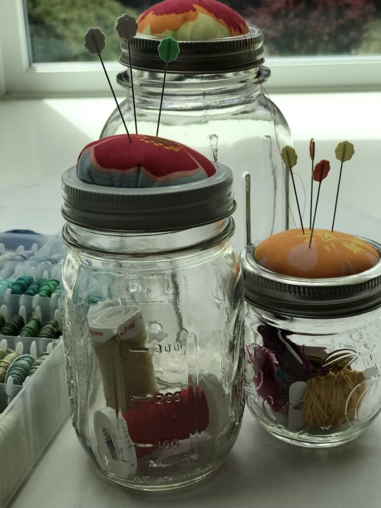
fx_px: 836
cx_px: 190
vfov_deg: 33.8
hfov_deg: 25.7
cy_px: 254
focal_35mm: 57
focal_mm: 6.6
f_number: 2.8
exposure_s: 1/329
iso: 20
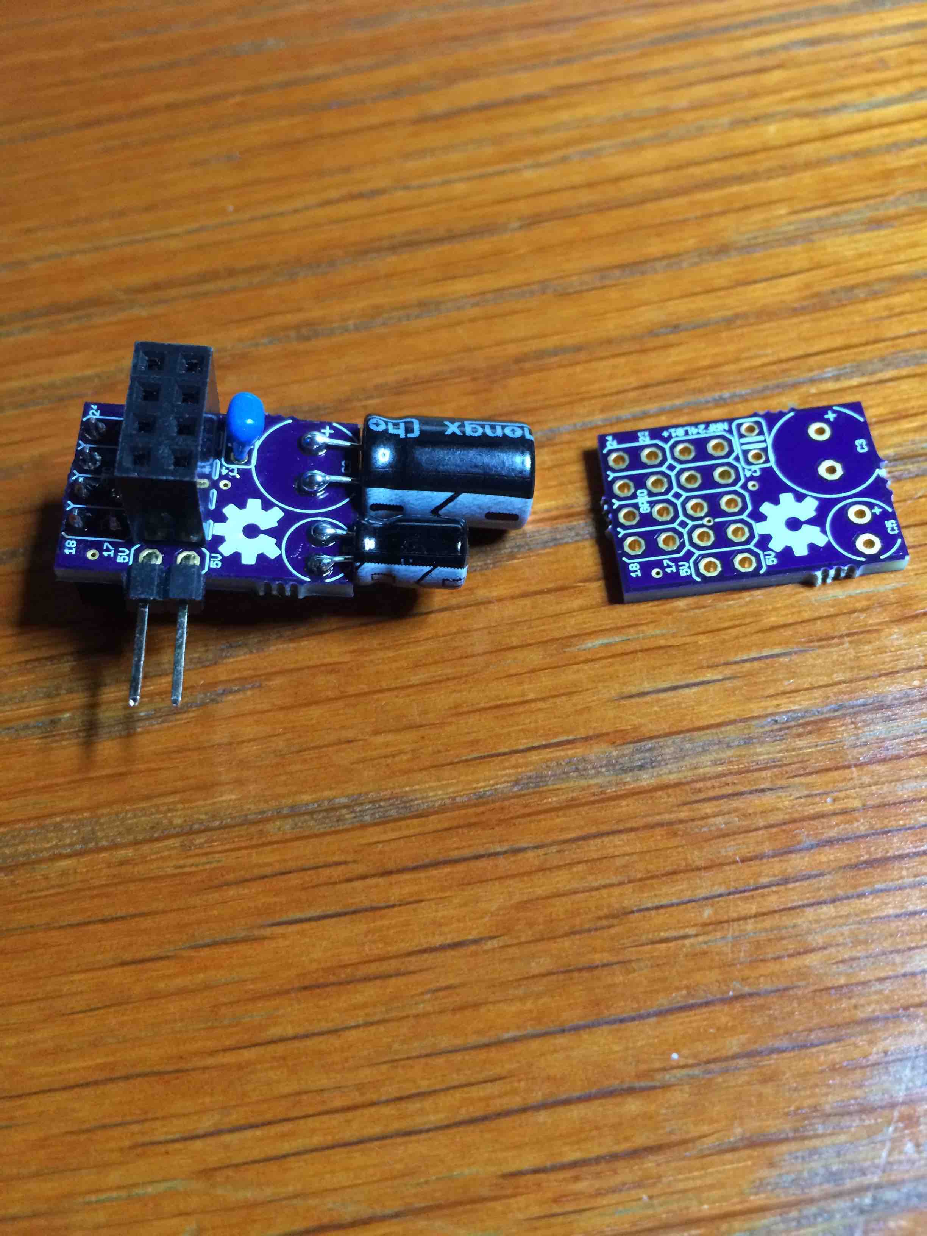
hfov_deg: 48.2
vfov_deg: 61.7
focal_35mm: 29
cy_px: 618
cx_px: 464
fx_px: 1035
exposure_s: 1/33
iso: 320
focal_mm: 4.15
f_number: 2.2
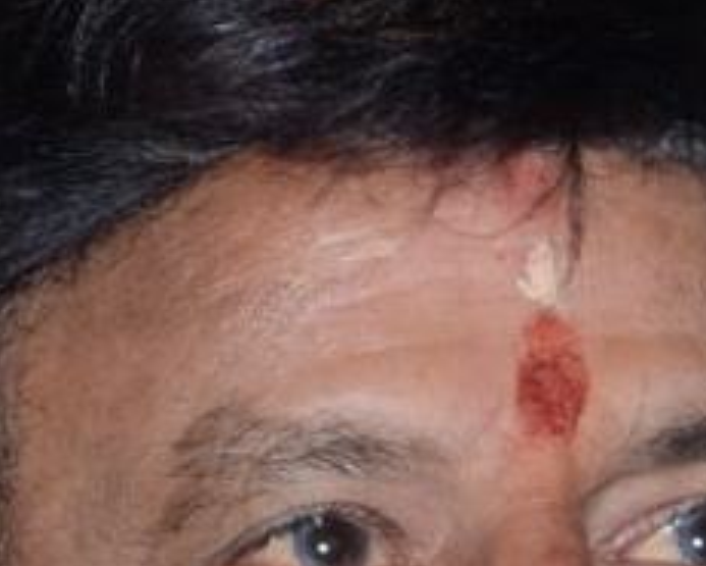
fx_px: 18667
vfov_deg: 1.7
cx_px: 284
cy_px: 1153
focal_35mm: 893
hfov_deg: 2.2
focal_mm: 90
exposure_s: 1/125
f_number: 7.1
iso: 320
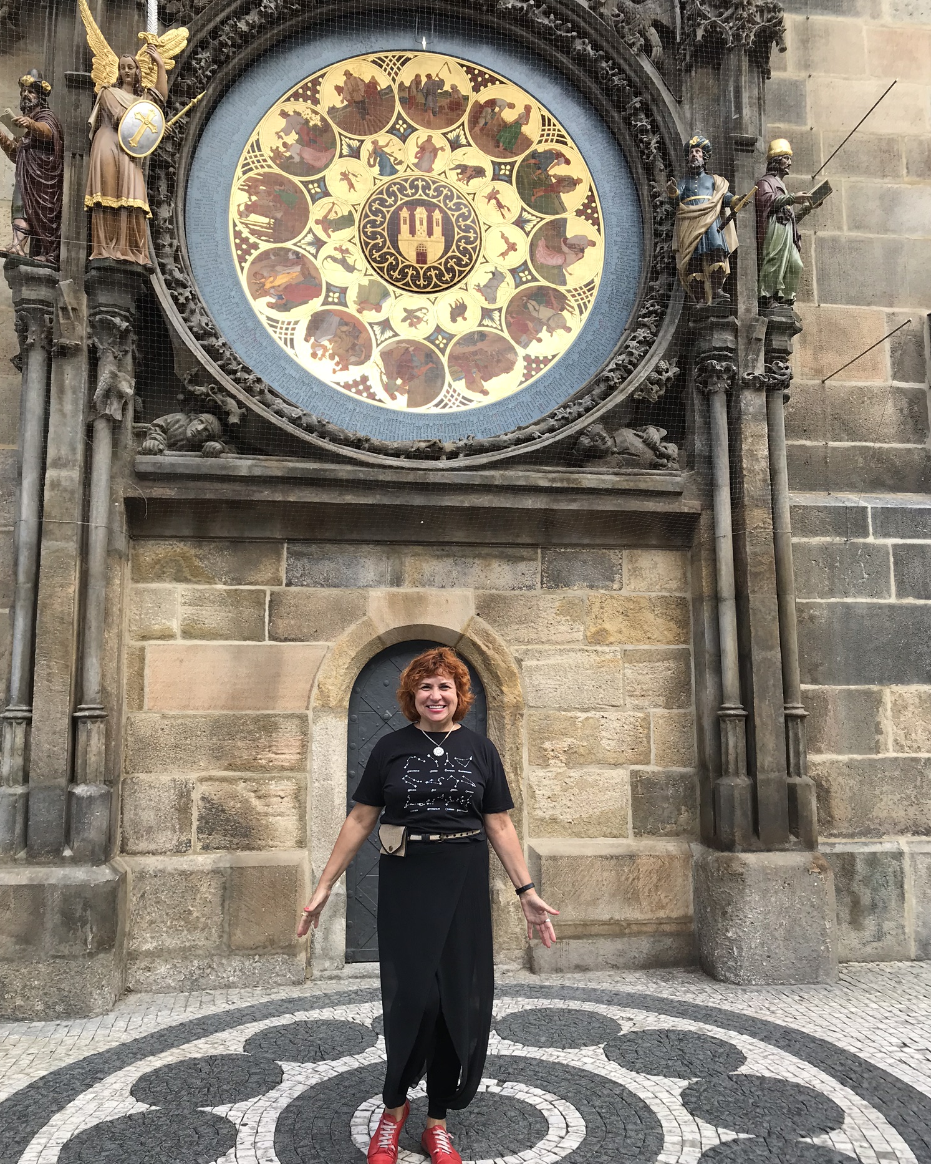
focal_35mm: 30
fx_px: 1033
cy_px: 599
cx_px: 471
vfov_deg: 58.8
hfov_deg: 48.5
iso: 20
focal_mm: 3.99
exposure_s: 1/602
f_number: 1.8
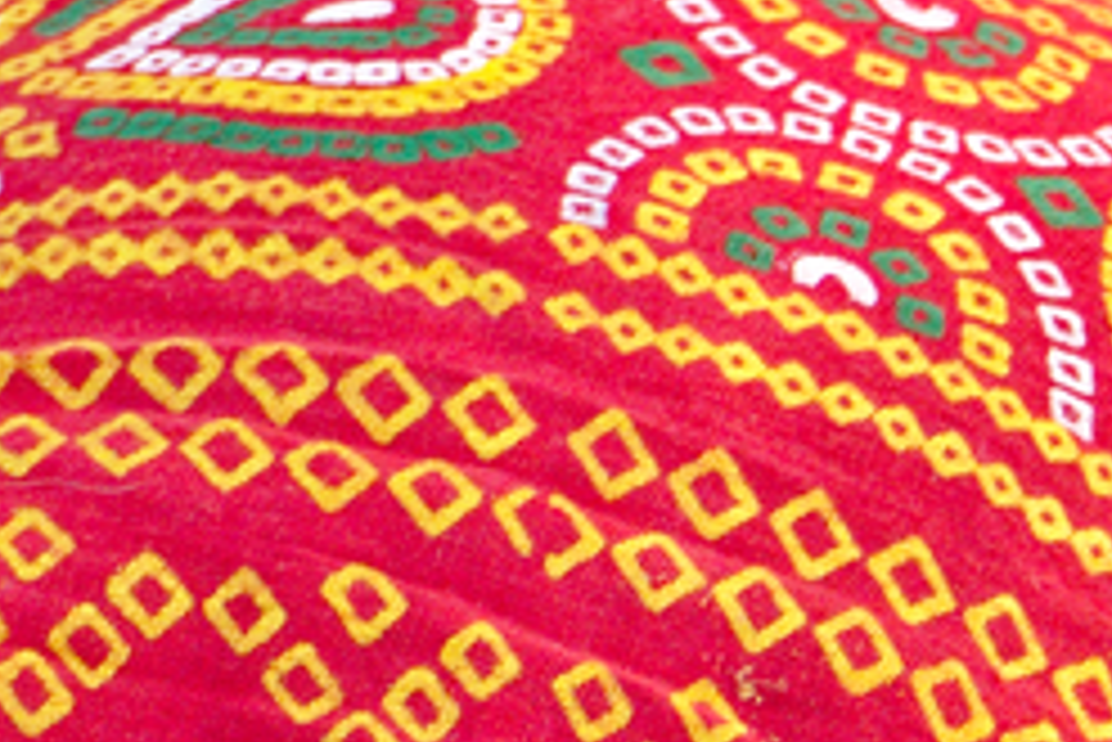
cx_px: 405
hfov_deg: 1.8
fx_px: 35727
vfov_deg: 1.2
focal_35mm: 1156
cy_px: 2195
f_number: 4
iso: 160
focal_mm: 58.29
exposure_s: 1/160
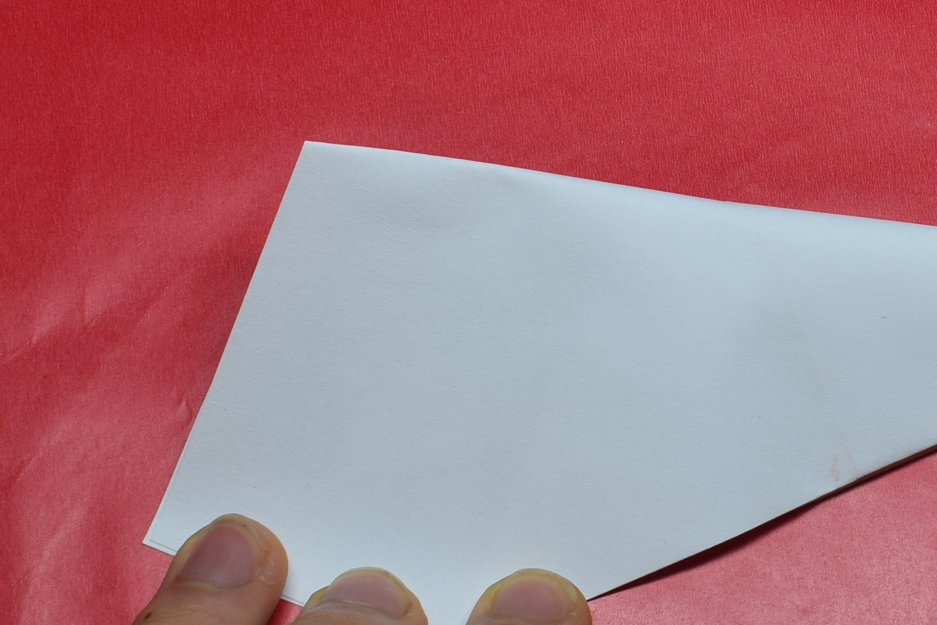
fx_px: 2777
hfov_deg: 19.0
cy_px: 234
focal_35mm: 107
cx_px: 742
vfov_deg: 12.8
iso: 100
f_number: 9
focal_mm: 21
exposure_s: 1/15
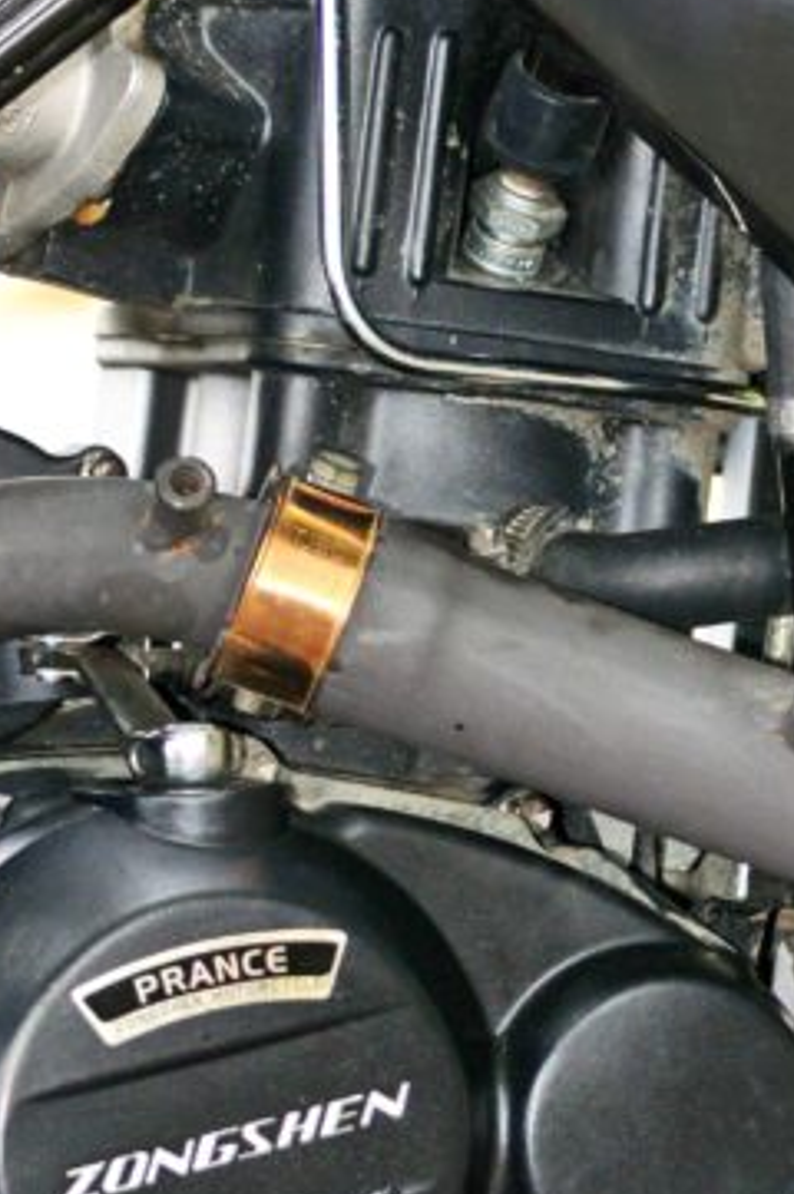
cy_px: 423
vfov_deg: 6.9
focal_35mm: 298
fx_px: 9877
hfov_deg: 4.6
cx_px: 450
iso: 400
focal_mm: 70
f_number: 4.5
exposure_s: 1/80
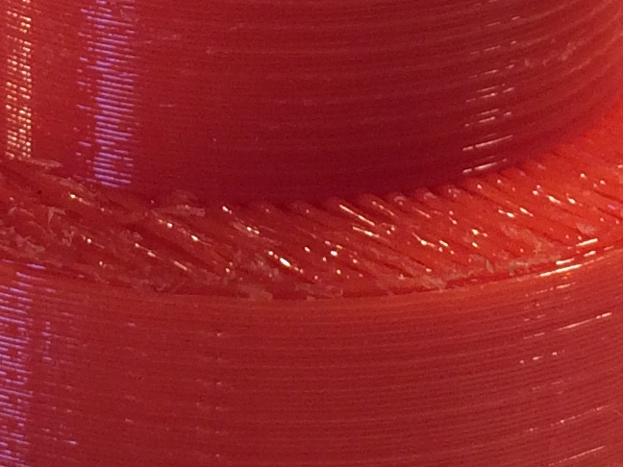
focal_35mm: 146
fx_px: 2628
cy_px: -265
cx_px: 113
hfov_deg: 13.4
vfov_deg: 9.8
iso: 40
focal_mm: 4.15
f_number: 2.2
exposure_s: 1/60
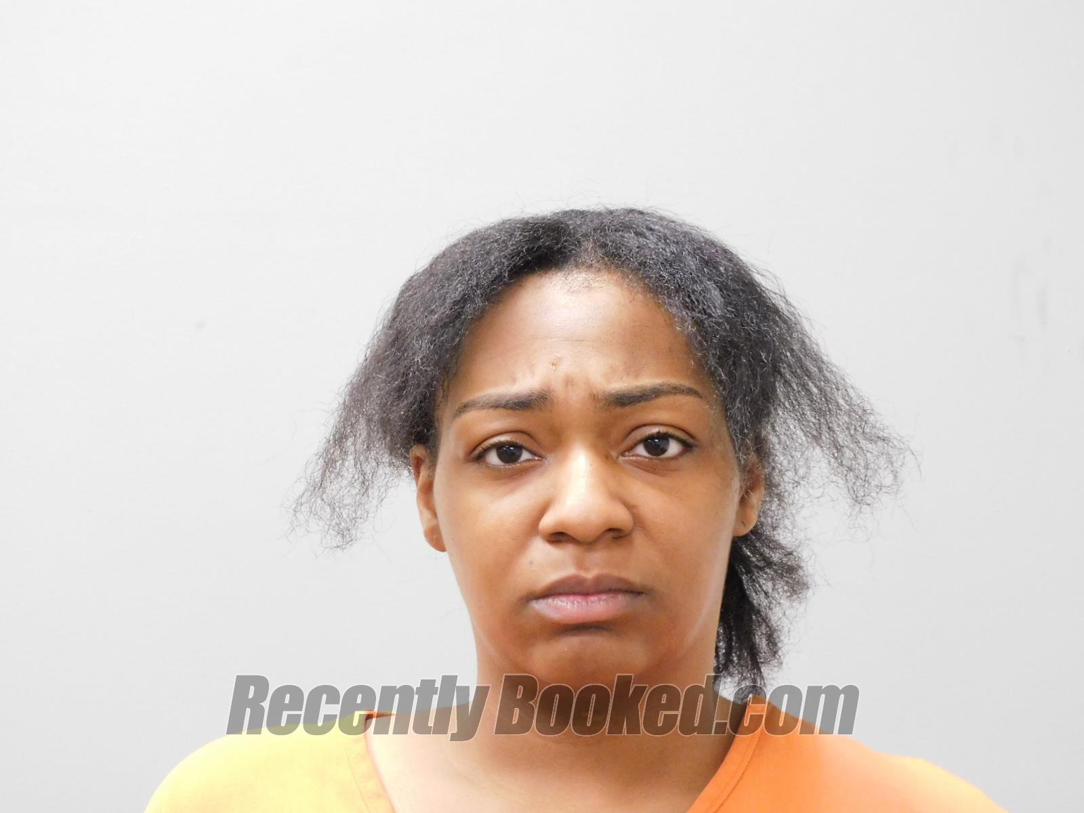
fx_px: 4228
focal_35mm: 135
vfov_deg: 11.0
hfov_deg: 14.6
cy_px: 406
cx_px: 542
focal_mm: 24.2
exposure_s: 1/10
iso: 800
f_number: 5
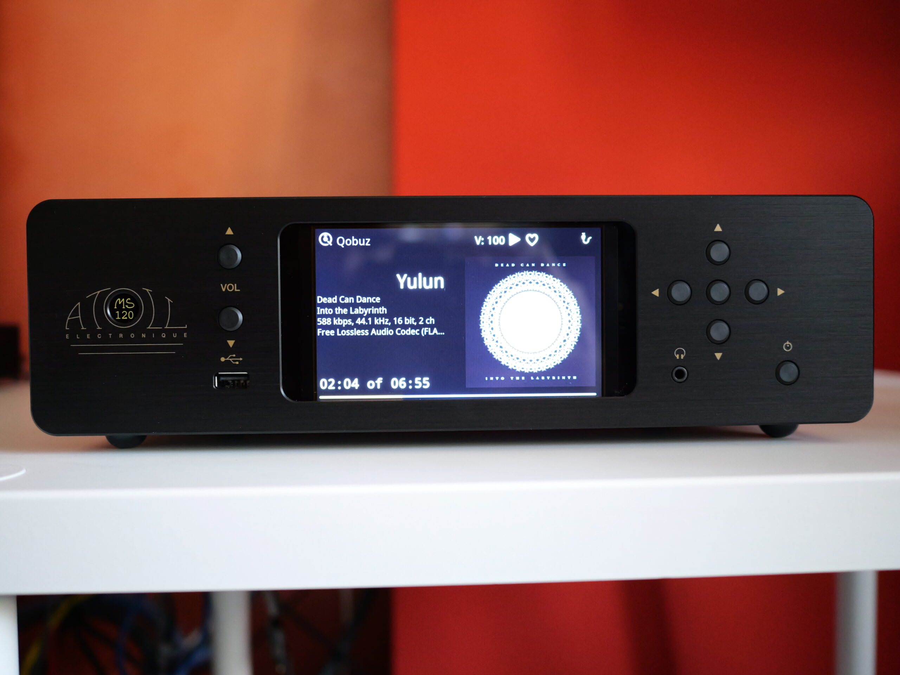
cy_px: 338
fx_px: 780
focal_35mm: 30
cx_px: 450
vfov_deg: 46.8
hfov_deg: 59.9
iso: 2500
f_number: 1.7
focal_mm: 15
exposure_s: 1/60
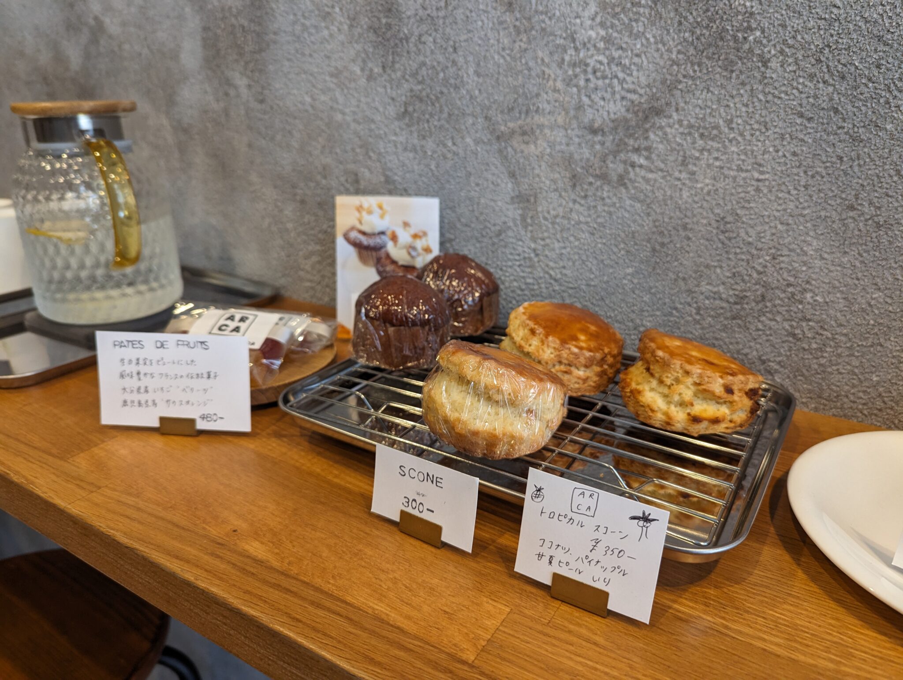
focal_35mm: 24
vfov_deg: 56.9
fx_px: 627
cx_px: 452
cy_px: 340
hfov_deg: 71.5
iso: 241
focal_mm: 6.81
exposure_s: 1/81
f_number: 1.85
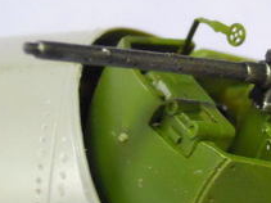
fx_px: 1283
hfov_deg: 11.9
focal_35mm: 164
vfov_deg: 9.0
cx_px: 276
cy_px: 188
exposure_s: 1/60
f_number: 3.7
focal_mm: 9.6
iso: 800
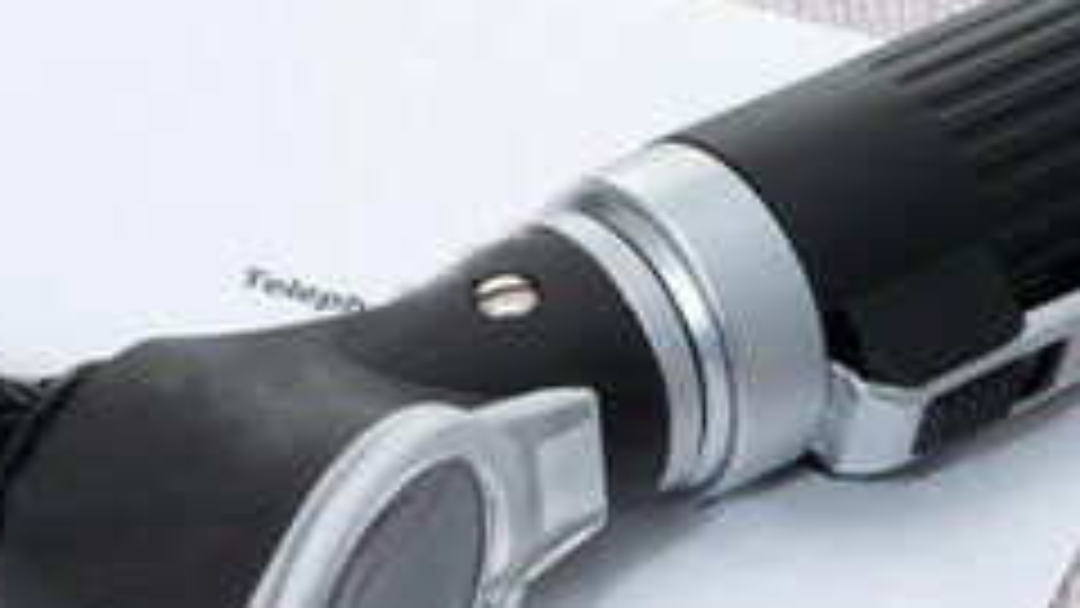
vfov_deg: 4.5
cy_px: 288
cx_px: -659
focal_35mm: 270
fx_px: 7732
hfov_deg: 7.8
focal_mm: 75
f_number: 22
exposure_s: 1/4
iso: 100
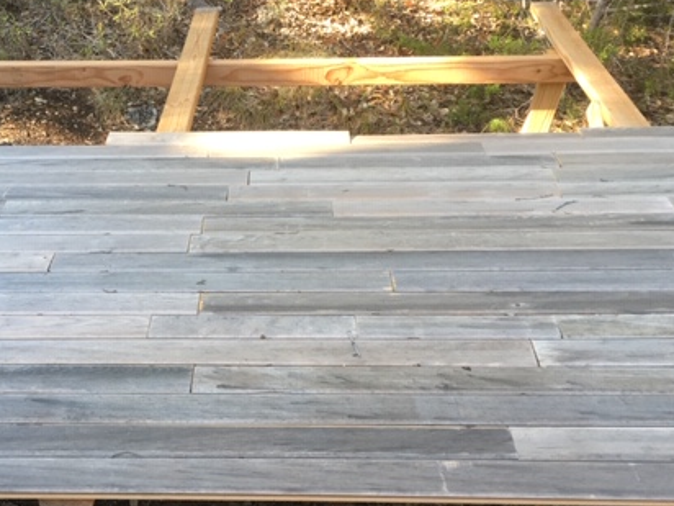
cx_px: 249
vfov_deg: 32.1
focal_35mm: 45
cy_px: 290
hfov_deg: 41.7
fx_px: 876
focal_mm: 4.15
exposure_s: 1/120
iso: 40
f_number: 2.2
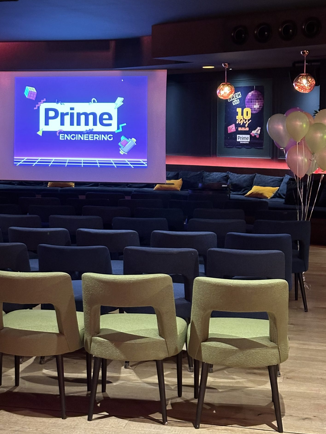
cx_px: 140
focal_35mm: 65
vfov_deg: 29.7
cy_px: 156
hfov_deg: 22.6
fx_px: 816
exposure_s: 1/25
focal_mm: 6.86
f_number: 1.78
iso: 500
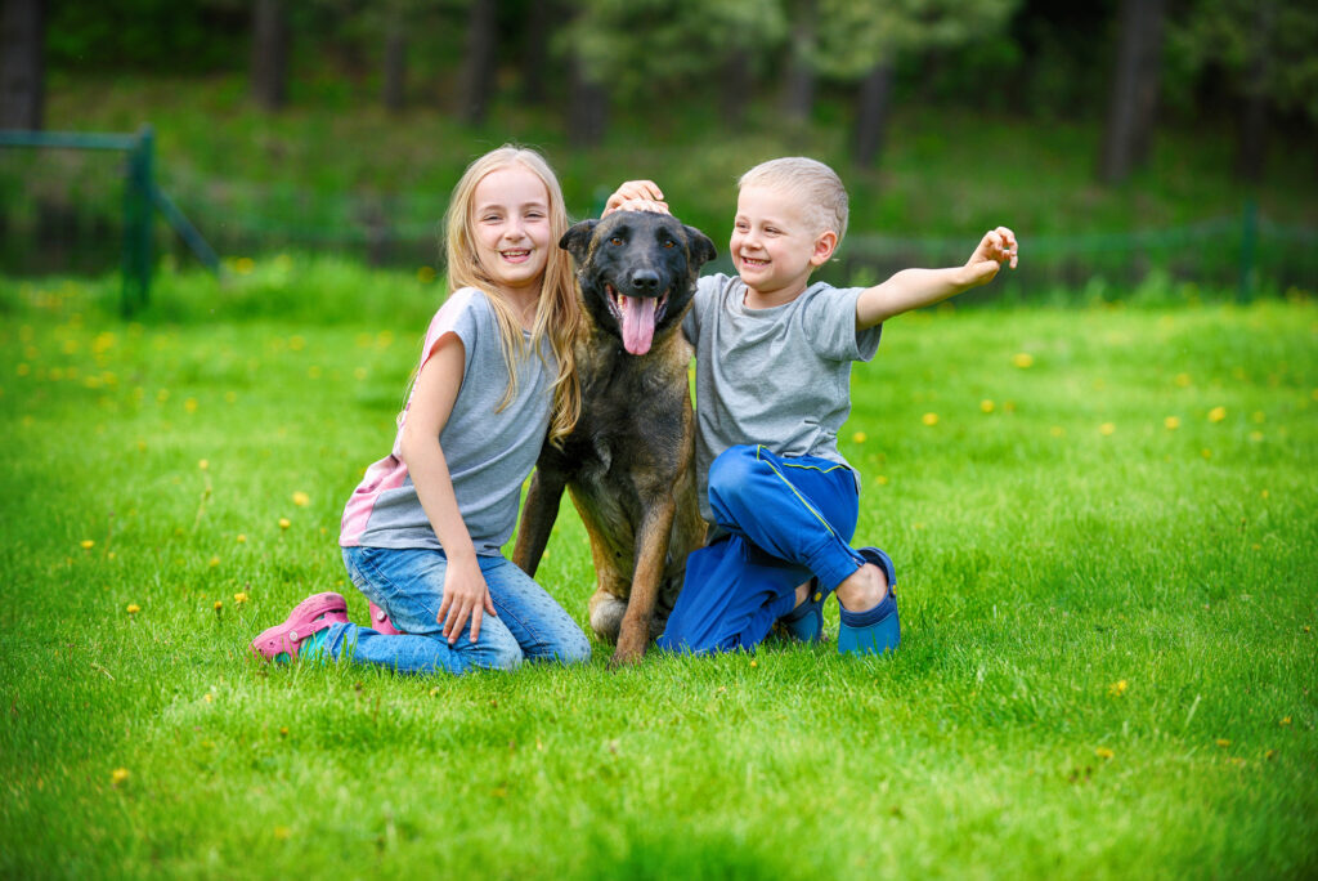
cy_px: 440
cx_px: 659
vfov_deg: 10.6
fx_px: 4762
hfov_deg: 15.8
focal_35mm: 130
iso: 200
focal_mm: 130
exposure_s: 1/250
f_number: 3.5
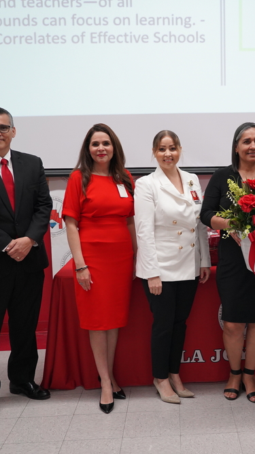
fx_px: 541
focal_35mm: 45
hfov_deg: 25.9
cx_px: 218
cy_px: 230
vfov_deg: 45.5
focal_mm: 28
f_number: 4
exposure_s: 1/160
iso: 2500
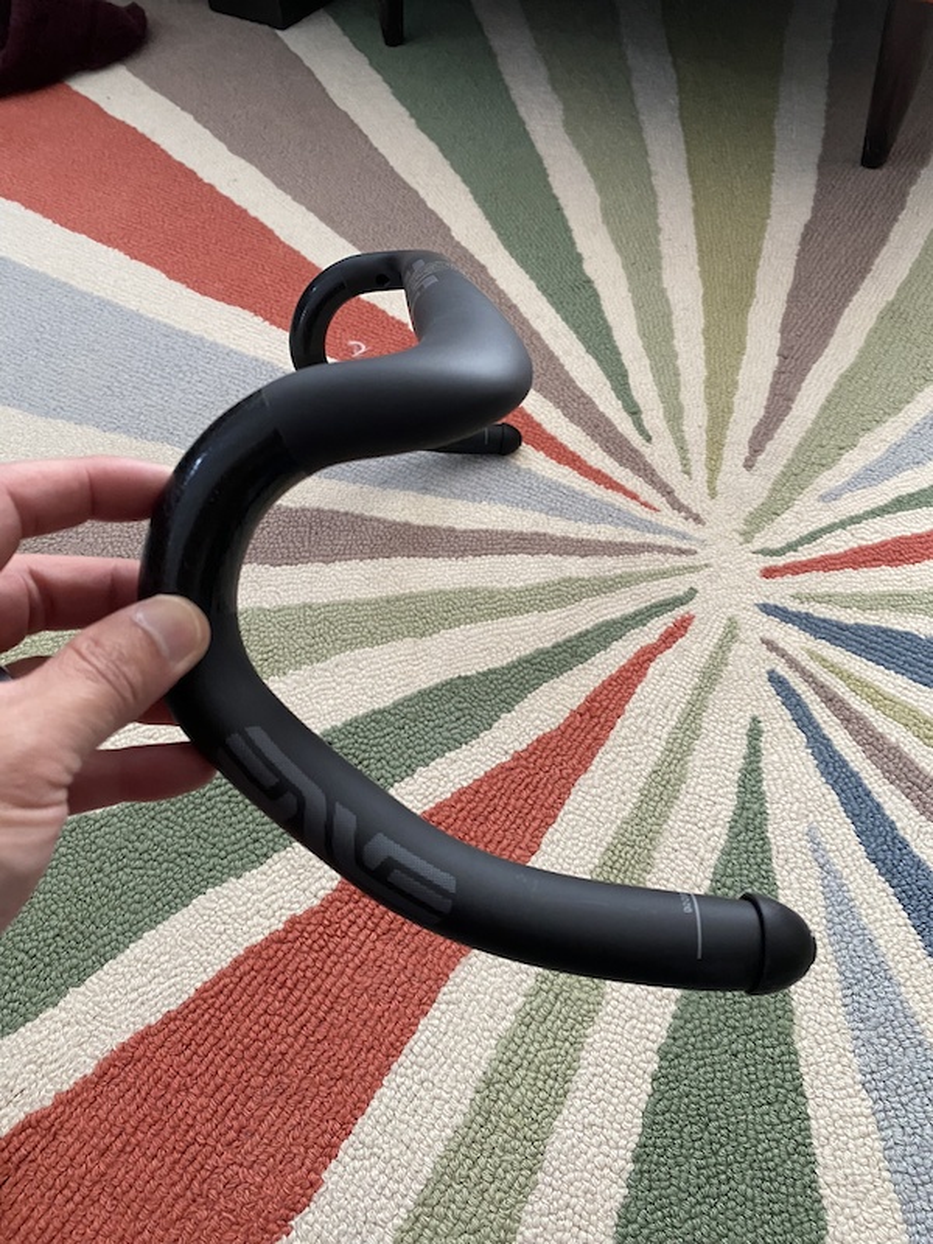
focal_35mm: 26
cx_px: 466
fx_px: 934
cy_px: 622
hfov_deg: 53.1
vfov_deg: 67.3
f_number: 1.8
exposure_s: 1/60
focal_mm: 4.25
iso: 320
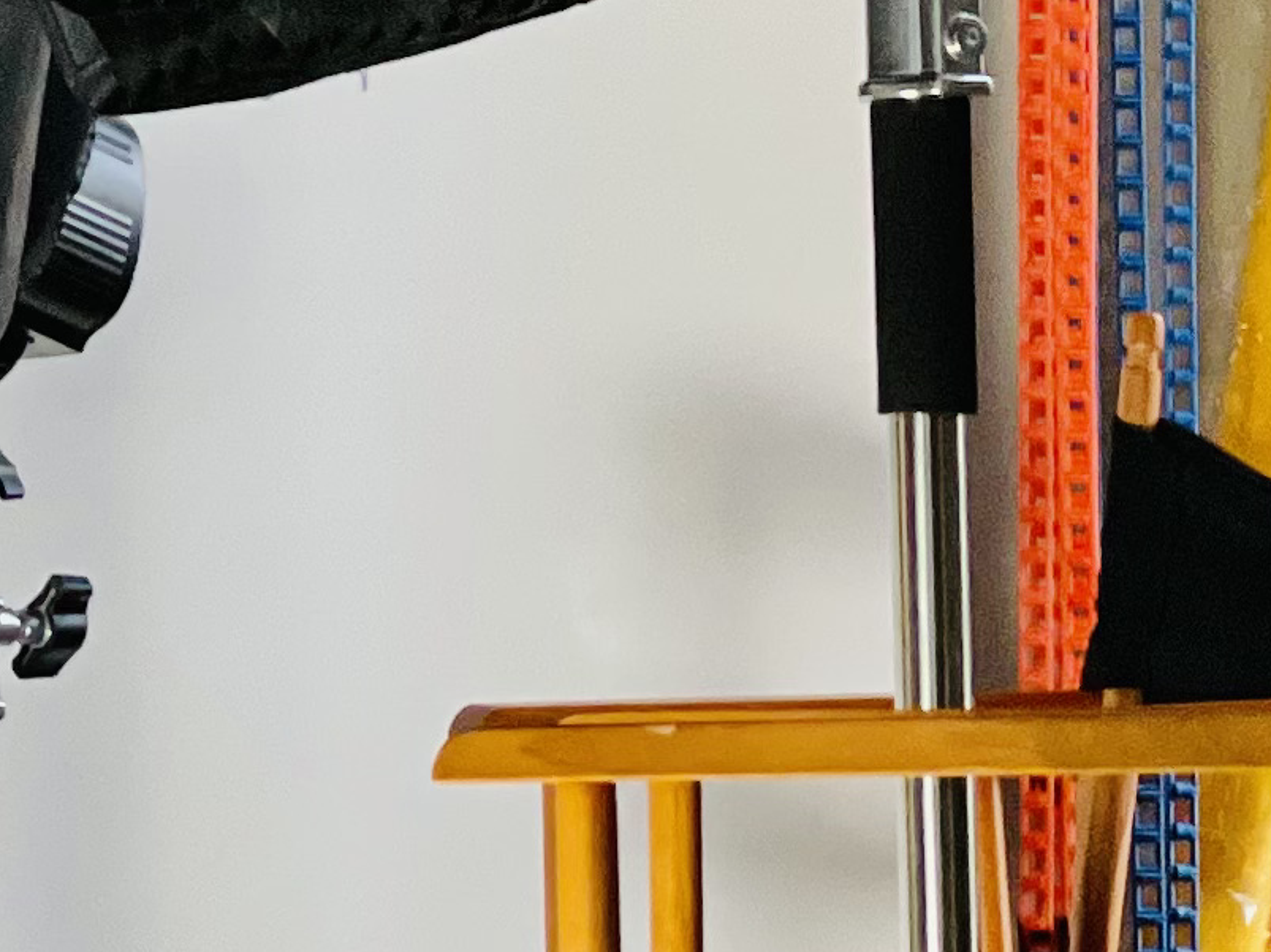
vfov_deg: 5.7
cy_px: 32
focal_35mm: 261
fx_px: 9582
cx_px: -570
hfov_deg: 7.5
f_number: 2
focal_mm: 6
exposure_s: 1/60
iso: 160
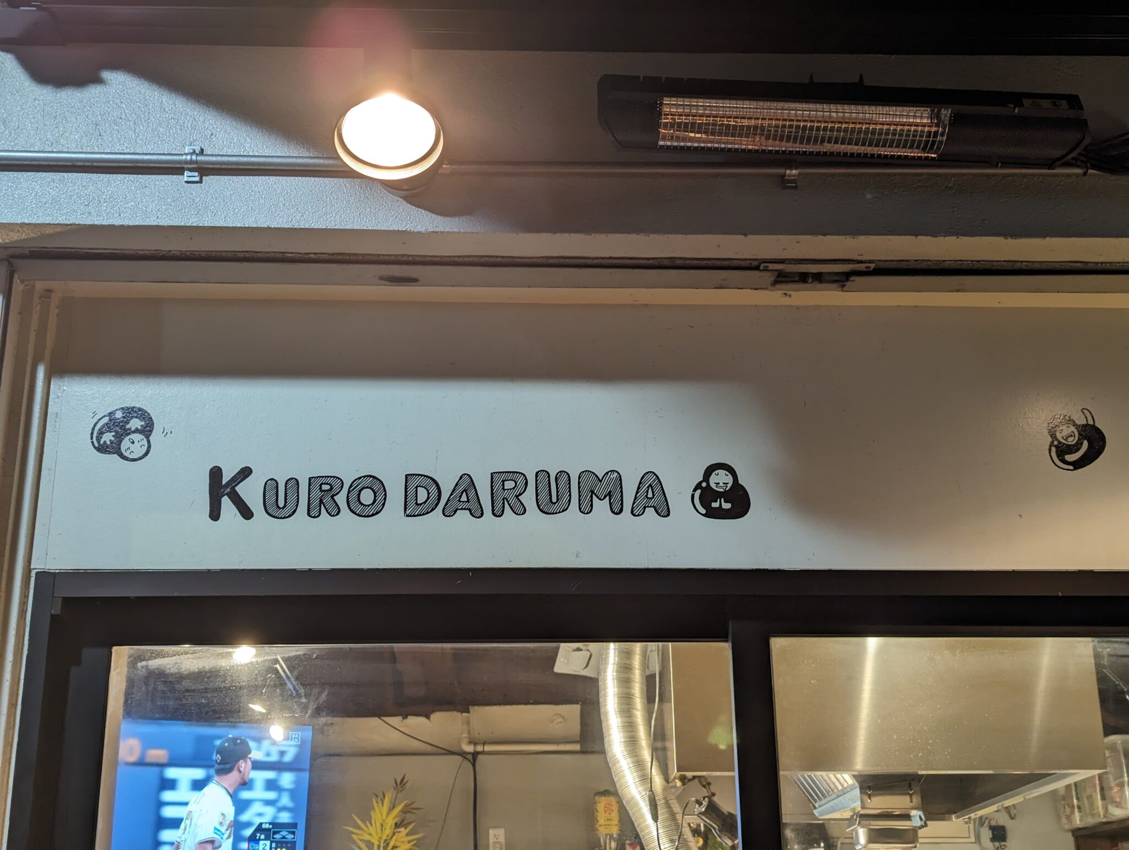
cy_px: 425
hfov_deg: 39.6
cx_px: 564
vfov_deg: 30.3
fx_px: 1568
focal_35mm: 48
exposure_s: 1/30
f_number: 1.85
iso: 108
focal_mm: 6.81
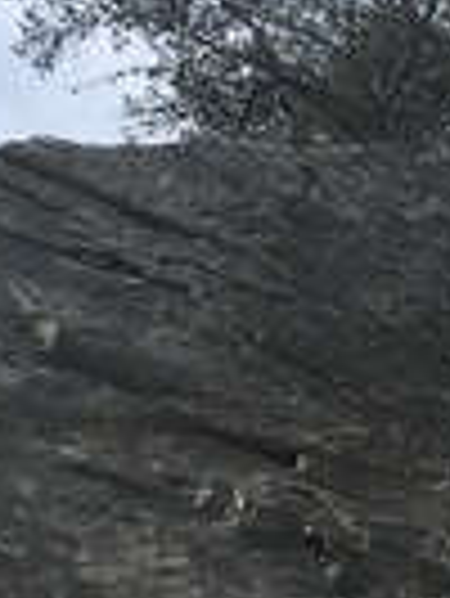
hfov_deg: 10.6
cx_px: 842
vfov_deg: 14.9
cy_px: 508
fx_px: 2267
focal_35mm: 131
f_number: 2.2
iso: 25
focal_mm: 4.15
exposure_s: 1/1637
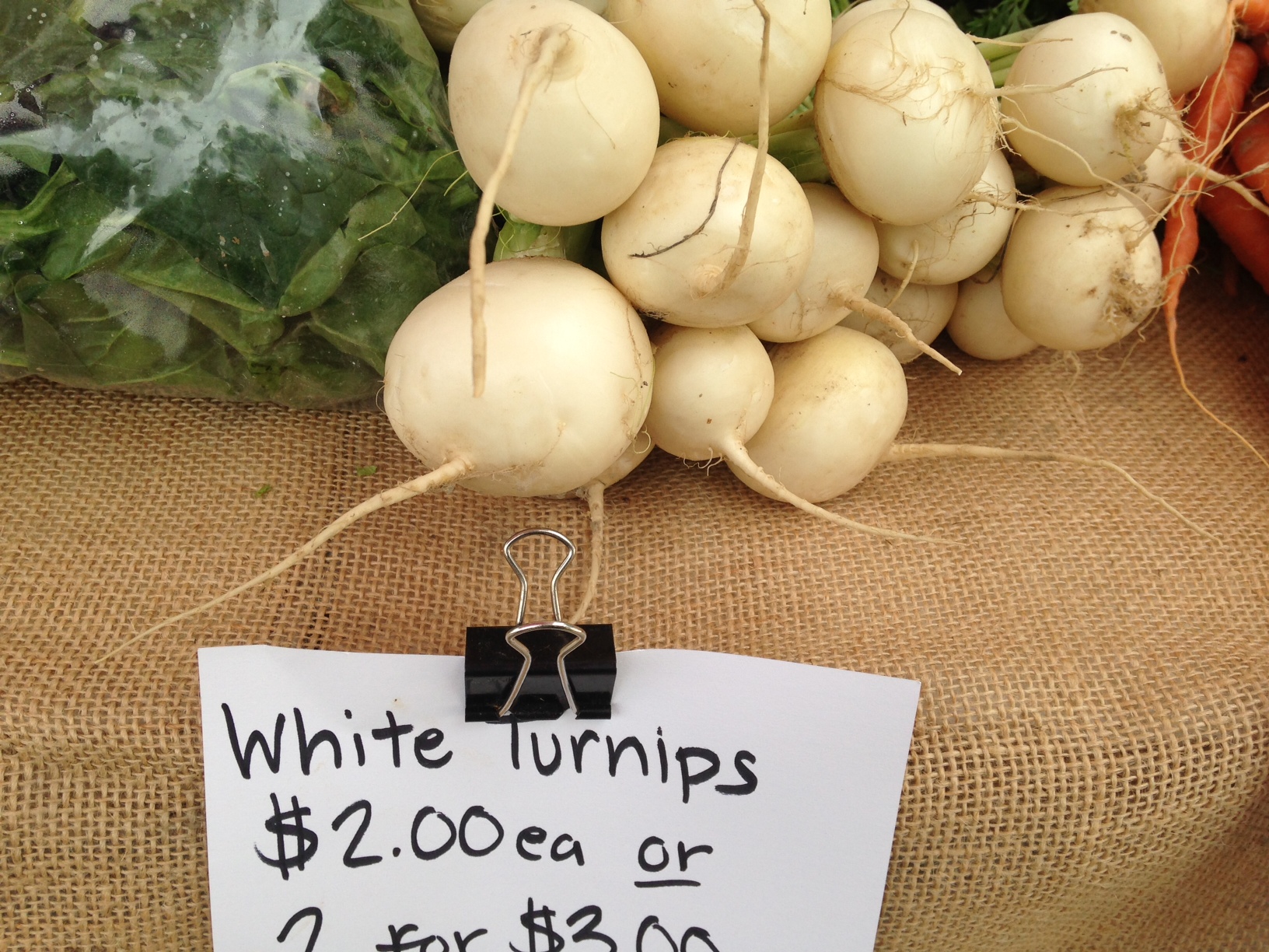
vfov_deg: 42.9
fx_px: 1210
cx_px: 634
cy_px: 476
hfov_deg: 55.4
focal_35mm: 33
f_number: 2.4
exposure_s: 1/160
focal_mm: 4.12
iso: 50
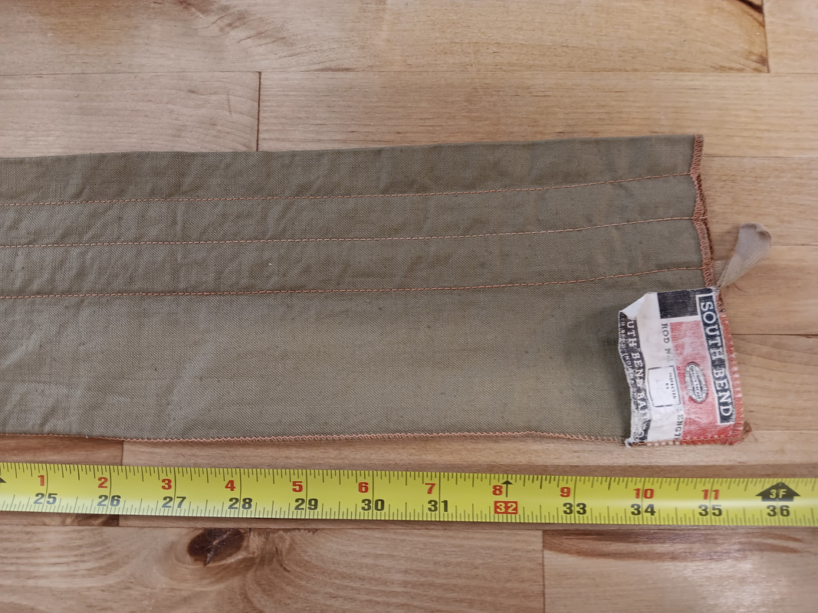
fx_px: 614
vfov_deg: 53.1
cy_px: 306
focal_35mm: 26
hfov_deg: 67.3
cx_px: 409
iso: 80
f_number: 1.8
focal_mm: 3.98
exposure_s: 1/24.4
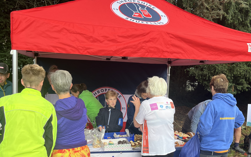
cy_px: 105
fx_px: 260
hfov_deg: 51.4
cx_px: 143
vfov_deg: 33.3
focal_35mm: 38
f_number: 1.6
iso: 40
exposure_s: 1/282
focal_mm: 5.1
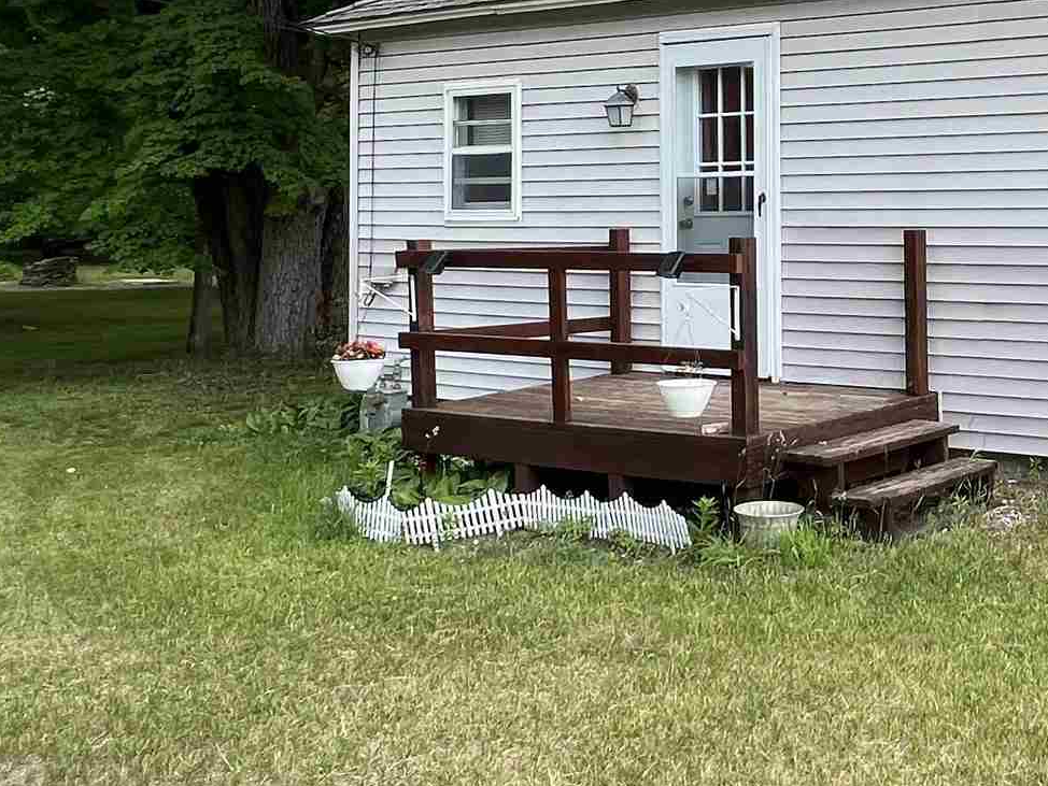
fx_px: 1242
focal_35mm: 41
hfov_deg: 39.3
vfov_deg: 34.6
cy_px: 221
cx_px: 1090
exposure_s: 1/501
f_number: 1.8
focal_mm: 1.57
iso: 32
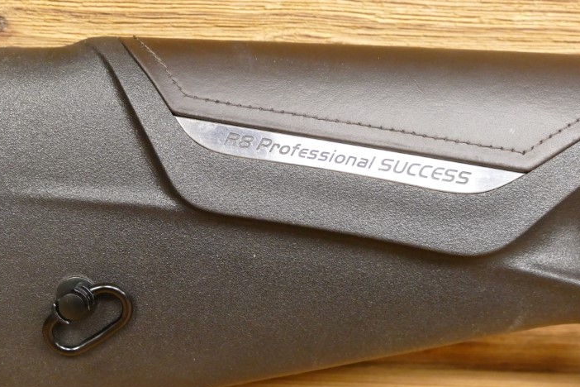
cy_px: 225
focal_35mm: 52
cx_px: 212
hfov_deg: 37.9
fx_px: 838
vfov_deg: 26.0
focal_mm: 13.7
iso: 1600
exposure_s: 1/60
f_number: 3.1
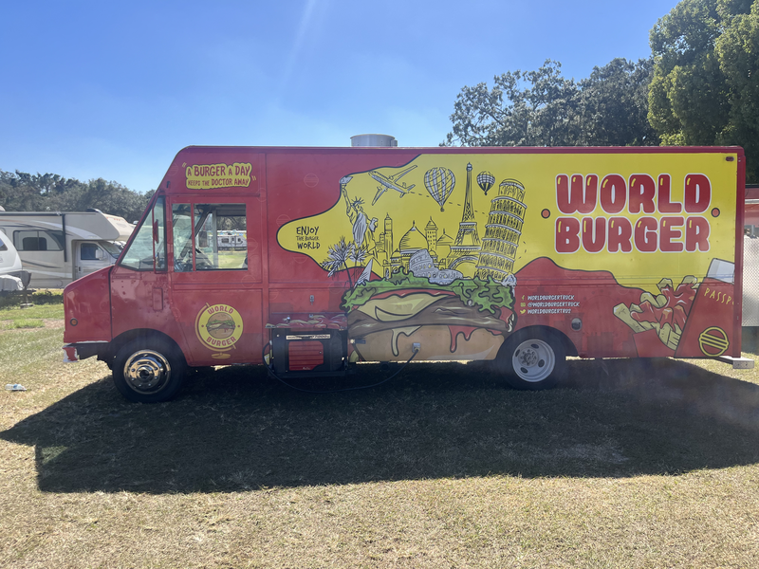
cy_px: 284
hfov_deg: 67.3
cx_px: 380
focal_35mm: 26
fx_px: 570
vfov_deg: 53.1
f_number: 1.6
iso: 50
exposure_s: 1/2463
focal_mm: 5.1
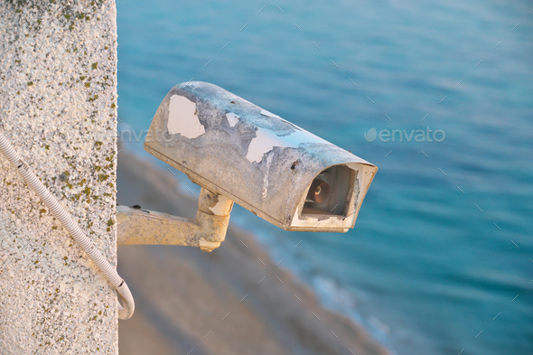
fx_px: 1421
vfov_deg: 14.2
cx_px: 266
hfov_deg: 21.2
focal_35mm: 96
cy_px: 178
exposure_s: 1/50
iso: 200
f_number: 4
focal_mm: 64
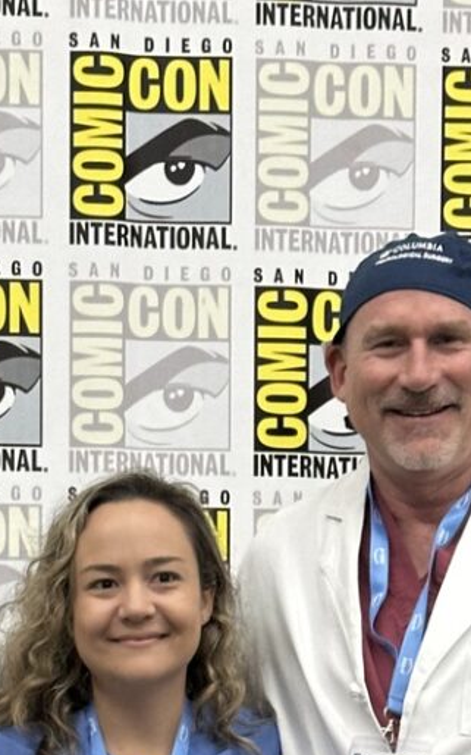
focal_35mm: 152
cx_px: 122
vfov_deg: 13.3
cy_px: 937
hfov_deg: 8.6
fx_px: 3124
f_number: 1.78
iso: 200
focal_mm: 6.86
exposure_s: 1/40
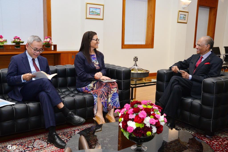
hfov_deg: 58.7
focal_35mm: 32
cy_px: 76
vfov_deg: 41.1
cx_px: 114
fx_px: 203
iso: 2500
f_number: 5.6
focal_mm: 32
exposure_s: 1/160
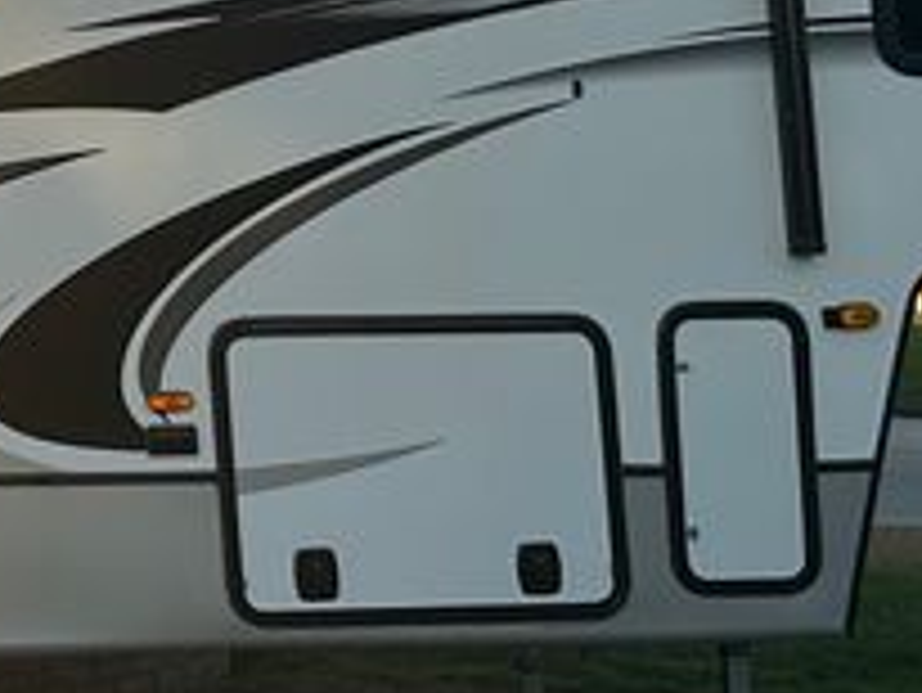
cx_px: -499
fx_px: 3198
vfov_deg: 11.9
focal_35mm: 120
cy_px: -261
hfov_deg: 15.1
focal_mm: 6.86
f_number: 1.78
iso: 80
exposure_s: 1/3058
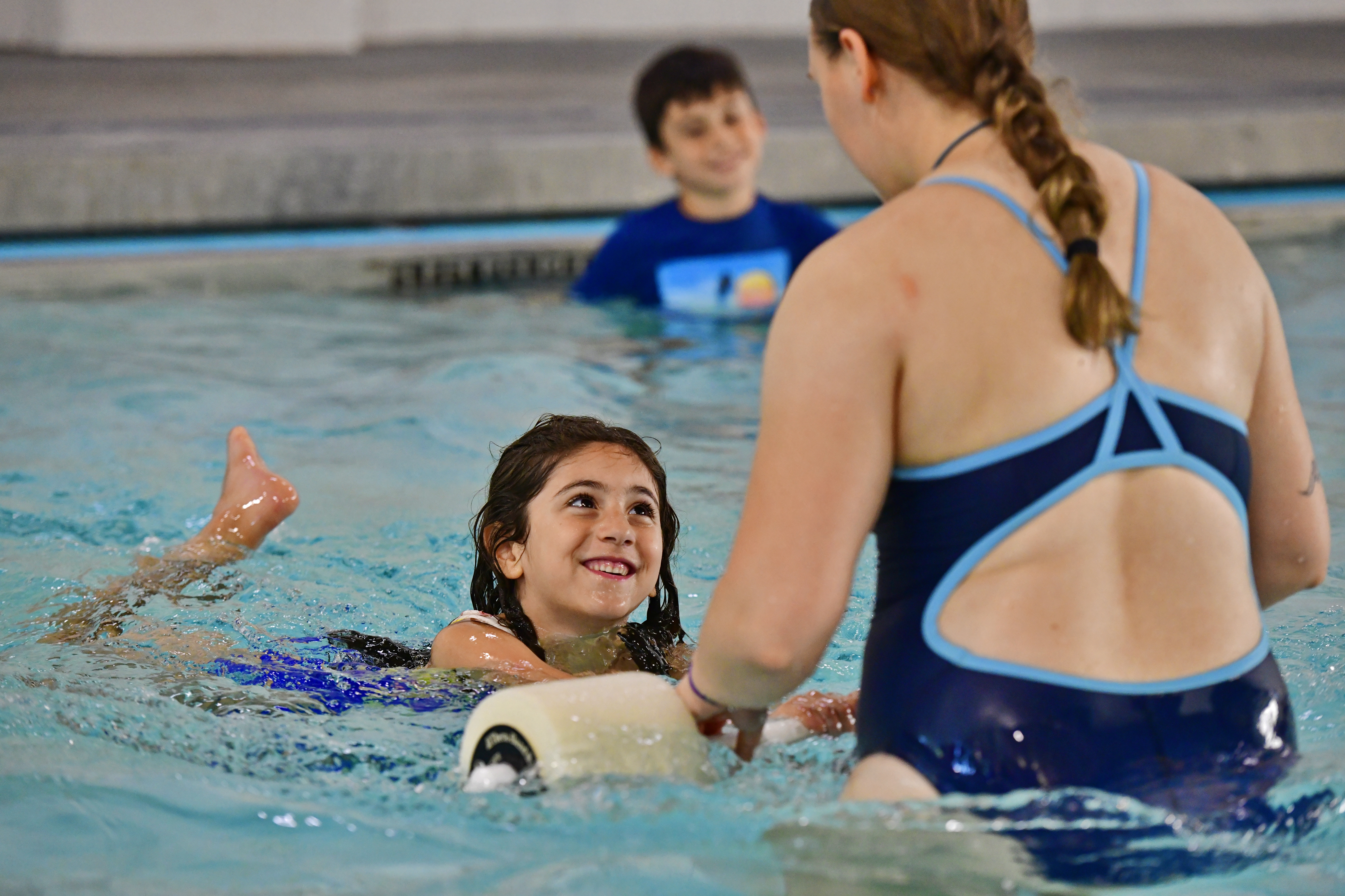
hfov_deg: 14.7
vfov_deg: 9.8
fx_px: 5230
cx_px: 672
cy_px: 448
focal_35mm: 140
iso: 2500
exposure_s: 1/640
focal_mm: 140
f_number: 4.5
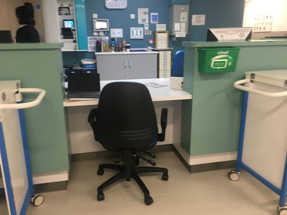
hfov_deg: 61.7
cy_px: 108
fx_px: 240
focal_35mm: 29
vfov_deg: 48.2
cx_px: 144
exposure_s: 1/33
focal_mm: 4.15
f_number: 2.2
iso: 160
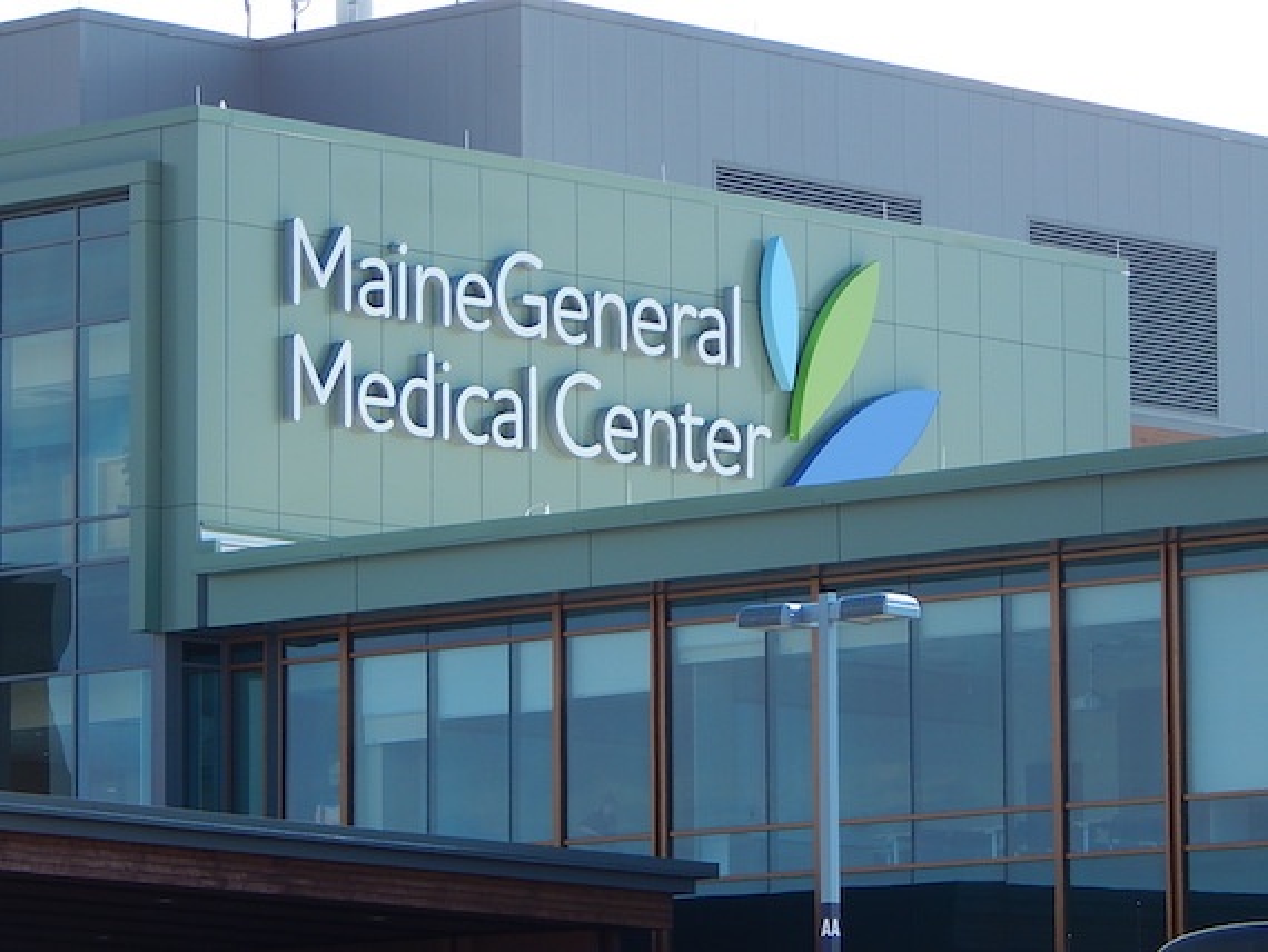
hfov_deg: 9.6
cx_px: 634
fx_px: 7586
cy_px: 476
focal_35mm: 207
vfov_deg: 7.2
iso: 125
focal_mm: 37.1
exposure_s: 1/400
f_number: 5.4
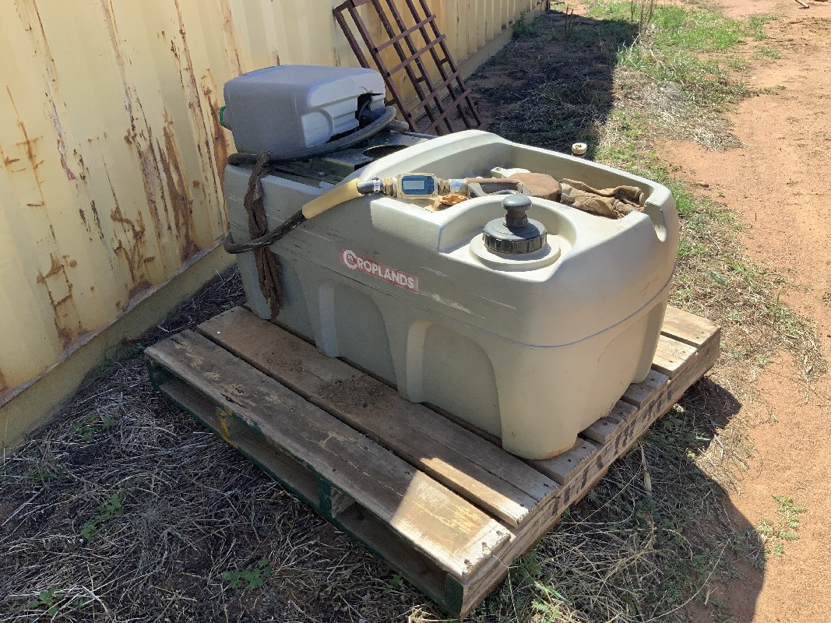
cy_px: 312
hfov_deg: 61.7
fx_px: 696
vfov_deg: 48.2
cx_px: 416
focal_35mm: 29
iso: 16
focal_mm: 3
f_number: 1.8
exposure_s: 1/580
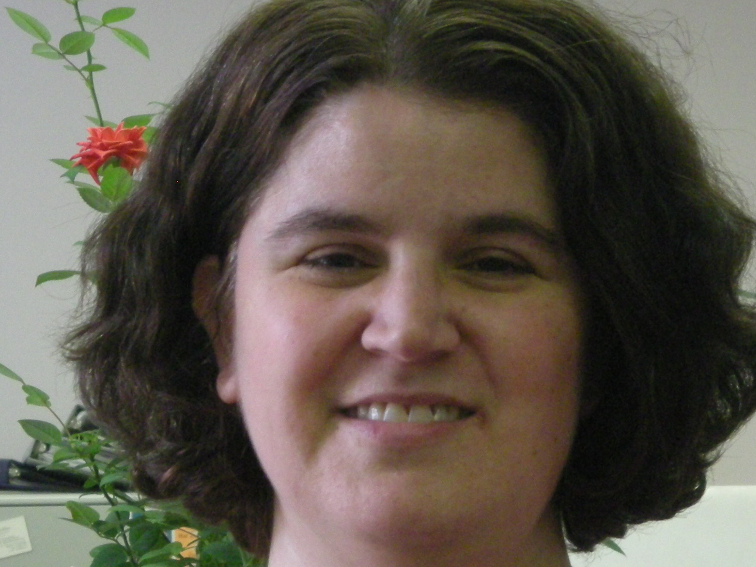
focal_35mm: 114
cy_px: 276
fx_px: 2490
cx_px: 401
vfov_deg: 13.0
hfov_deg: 17.3
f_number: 4.7
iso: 400
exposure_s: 1/36
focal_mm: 17.1
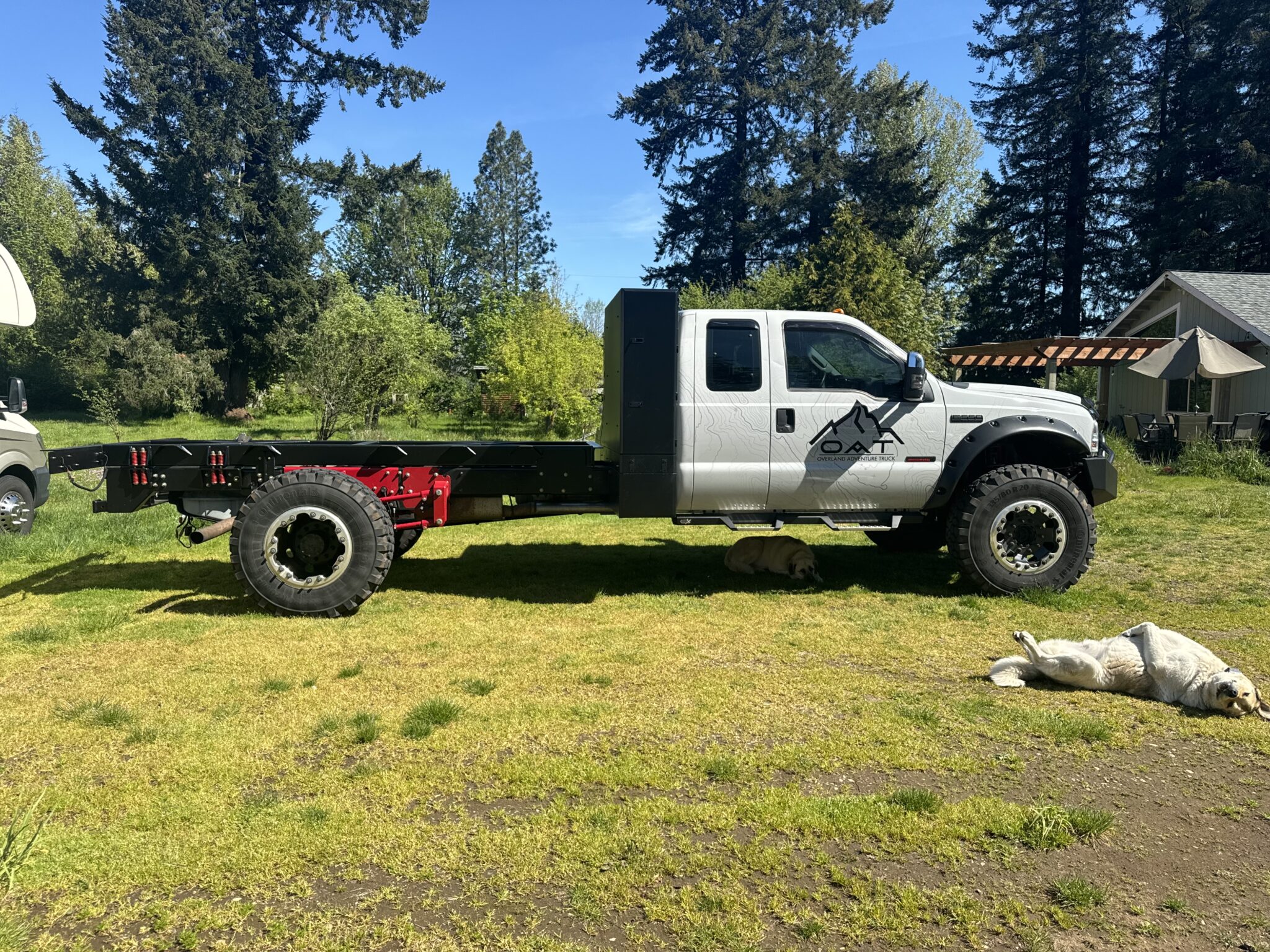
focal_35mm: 24
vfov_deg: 56.8
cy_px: 476
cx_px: 635
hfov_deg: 71.6
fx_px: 881
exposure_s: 1/2833
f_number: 1.78
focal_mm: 6.76
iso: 80
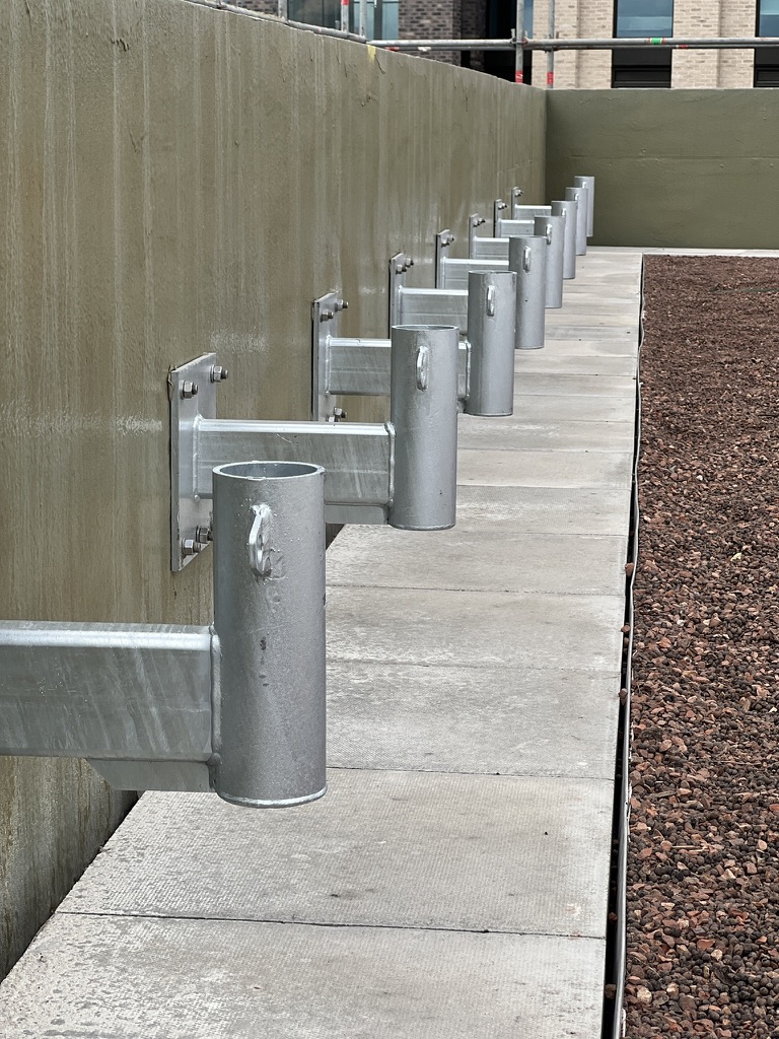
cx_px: 390
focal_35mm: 77
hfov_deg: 19.1
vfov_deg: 25.3
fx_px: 2310
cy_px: 520
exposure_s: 1/358
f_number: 2.8
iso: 32
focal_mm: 9
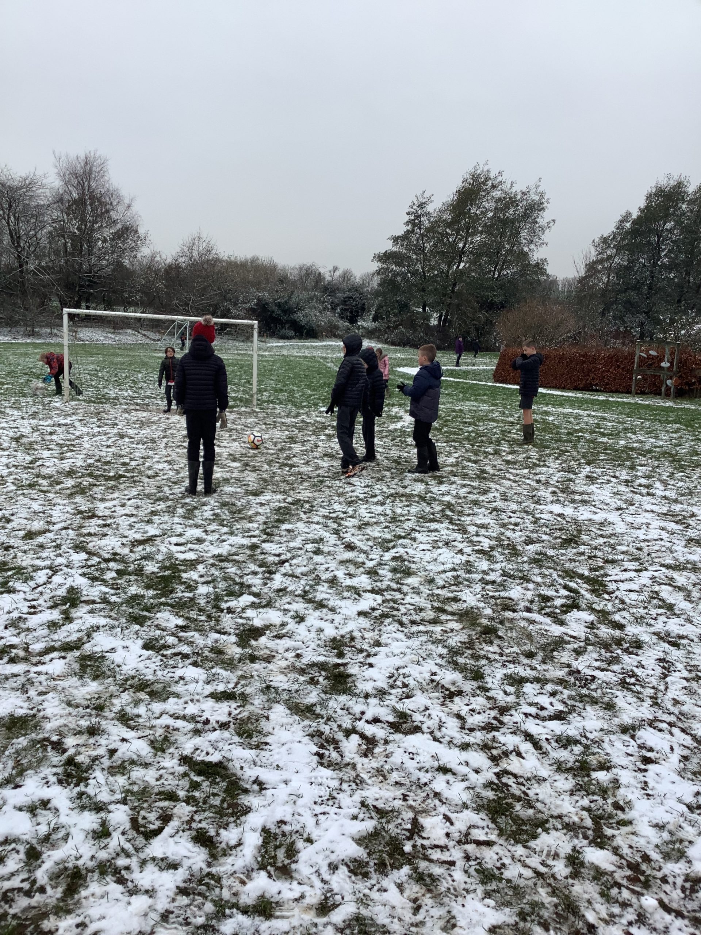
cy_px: 468
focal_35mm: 31
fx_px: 837
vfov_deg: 58.4
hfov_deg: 45.4
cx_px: 350
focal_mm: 3.3
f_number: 2.4
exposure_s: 1/331
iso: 25
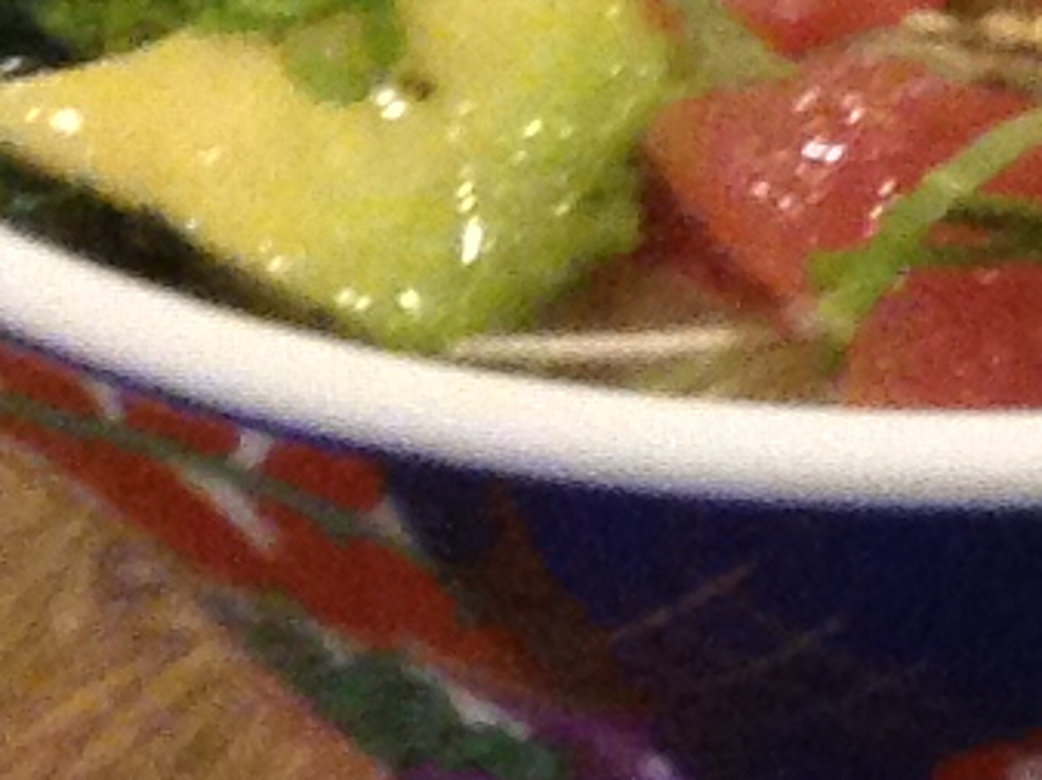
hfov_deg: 6.9
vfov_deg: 5.8
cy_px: 968
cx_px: 3385
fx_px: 7610
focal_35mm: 253
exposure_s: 1/24
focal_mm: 3.3
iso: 125
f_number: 2.4
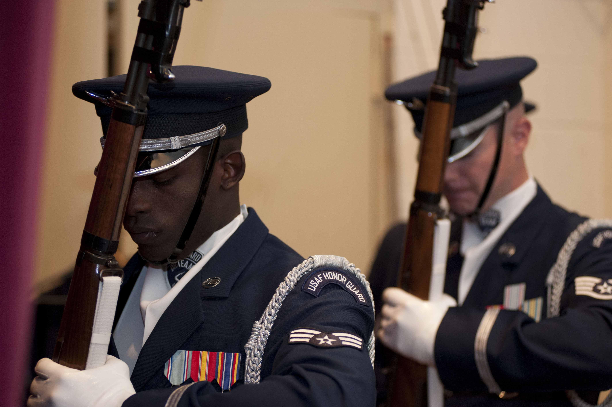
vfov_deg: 17.0
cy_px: 204
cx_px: 306
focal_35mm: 80
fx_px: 1359
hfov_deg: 25.4
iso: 2000
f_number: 3.2
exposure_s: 1/80
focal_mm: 80
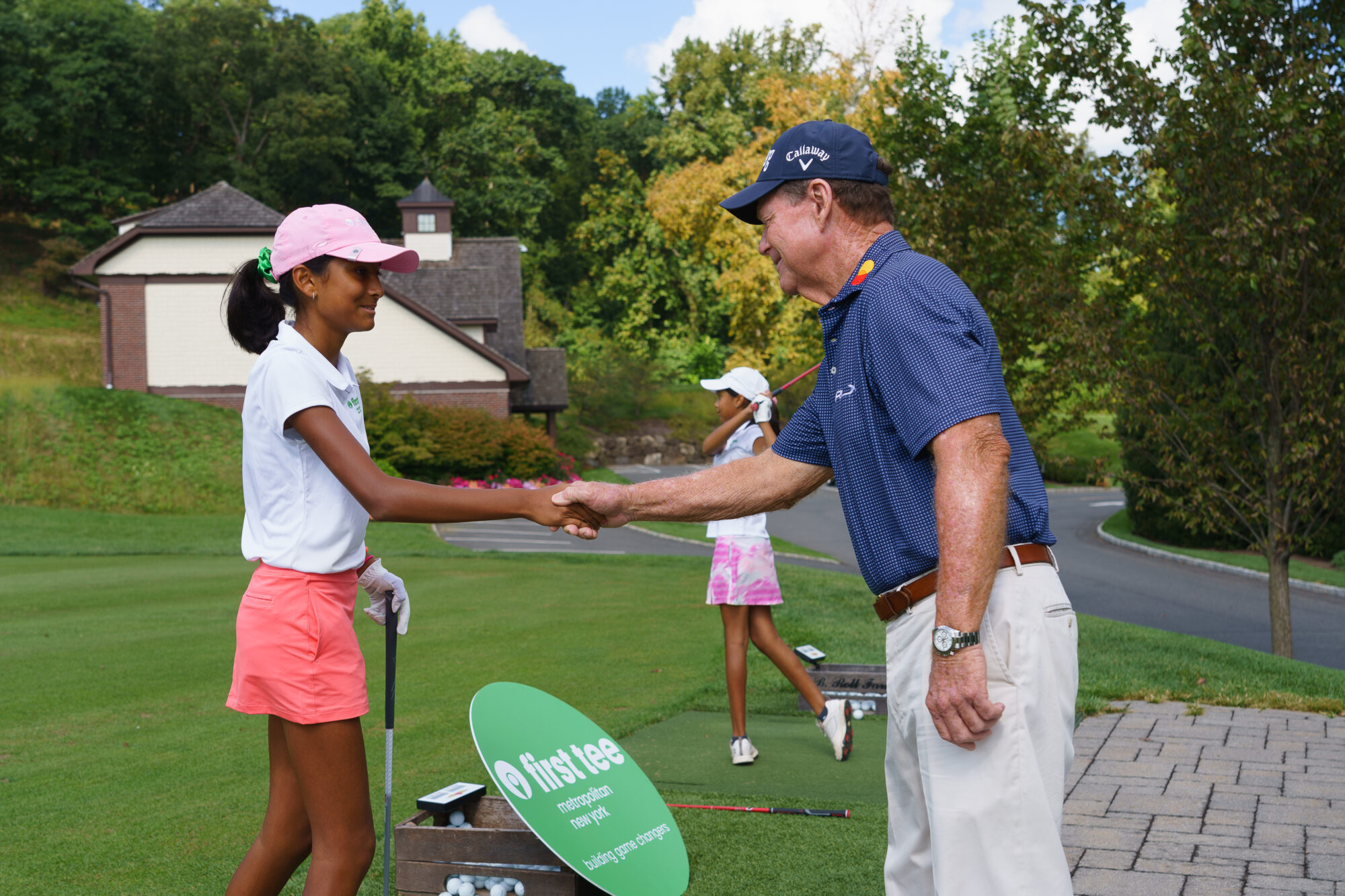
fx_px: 1532
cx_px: 672
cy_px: 448
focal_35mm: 41
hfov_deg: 47.4
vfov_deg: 32.6
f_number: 5.6
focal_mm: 41
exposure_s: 1/250
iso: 100
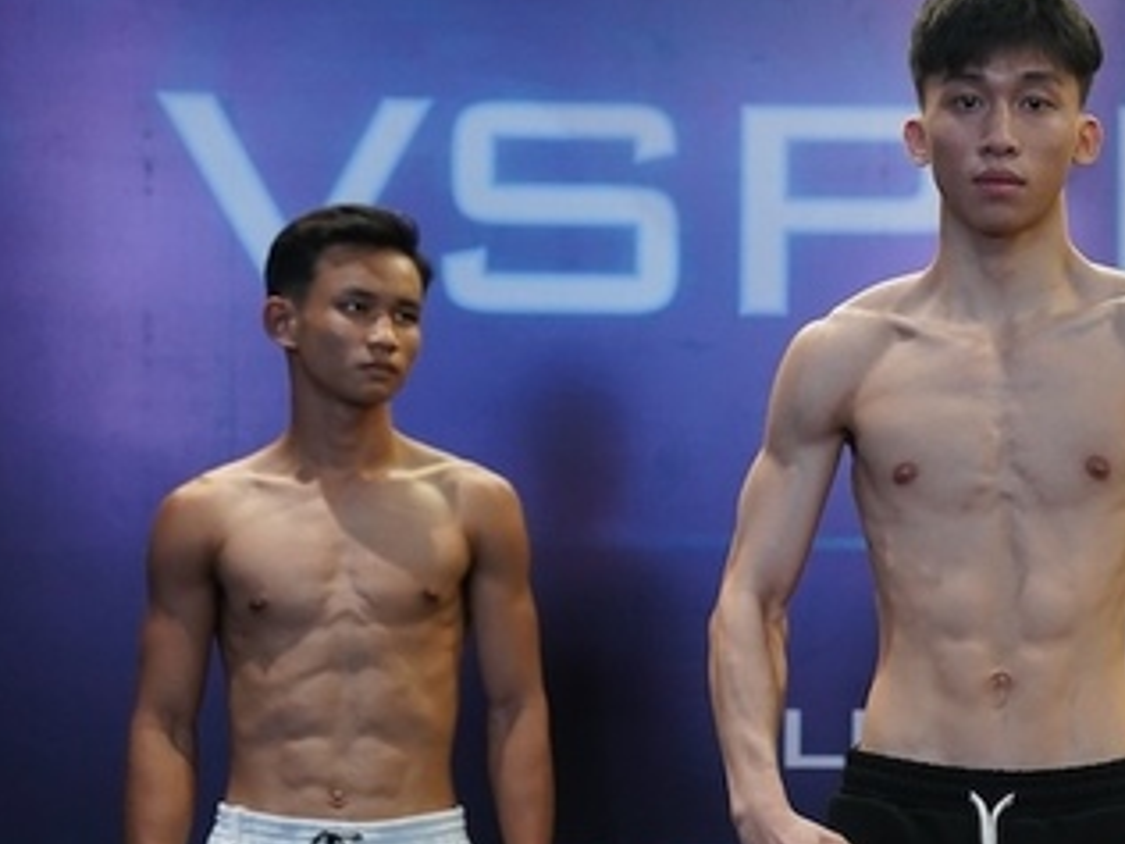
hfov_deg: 20.6
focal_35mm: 93
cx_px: 1025
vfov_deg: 15.9
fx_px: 3022
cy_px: 566
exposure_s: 1/200
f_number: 2.8
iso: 4000
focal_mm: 51
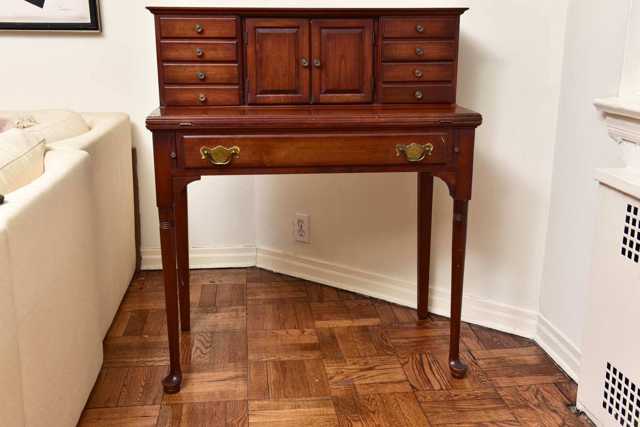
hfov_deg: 48.4
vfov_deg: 33.4
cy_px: 214
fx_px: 711
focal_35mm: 40
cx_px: 320
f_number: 11
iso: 100
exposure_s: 1/60
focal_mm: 40
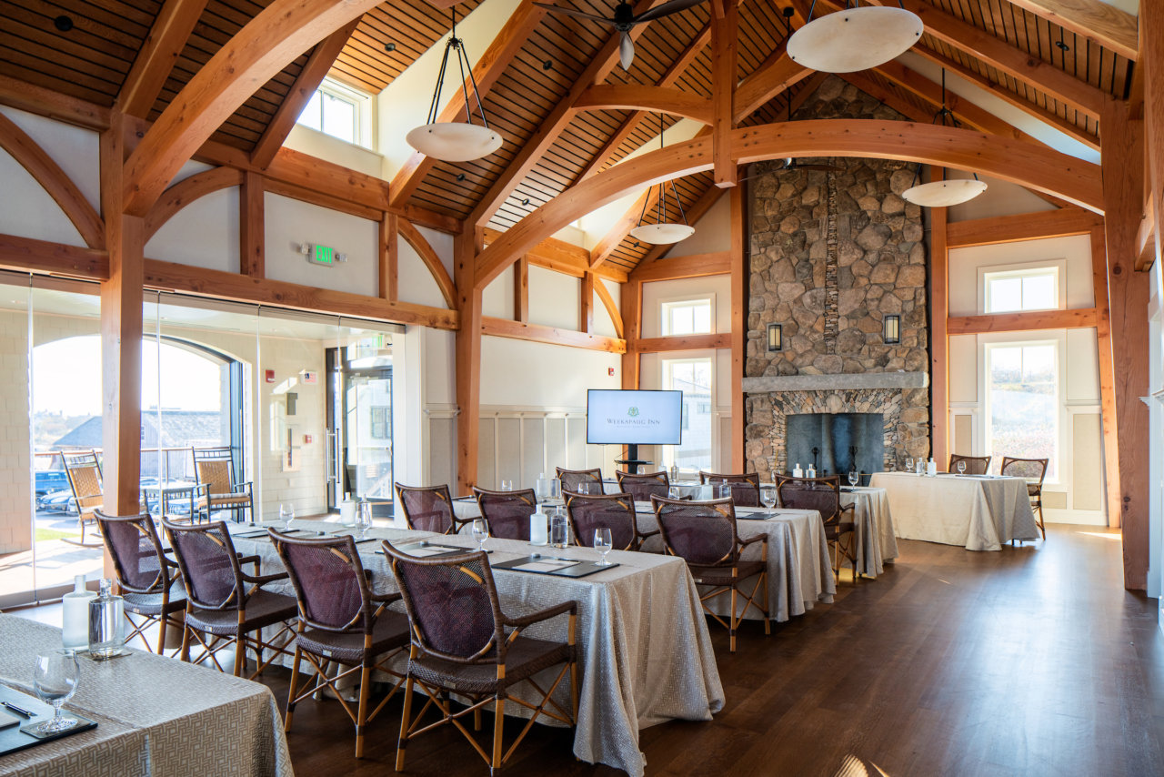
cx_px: 582
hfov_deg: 73.7
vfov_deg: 53.2
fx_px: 776
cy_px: 388
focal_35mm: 24
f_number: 8
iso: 100
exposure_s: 1/125
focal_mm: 24
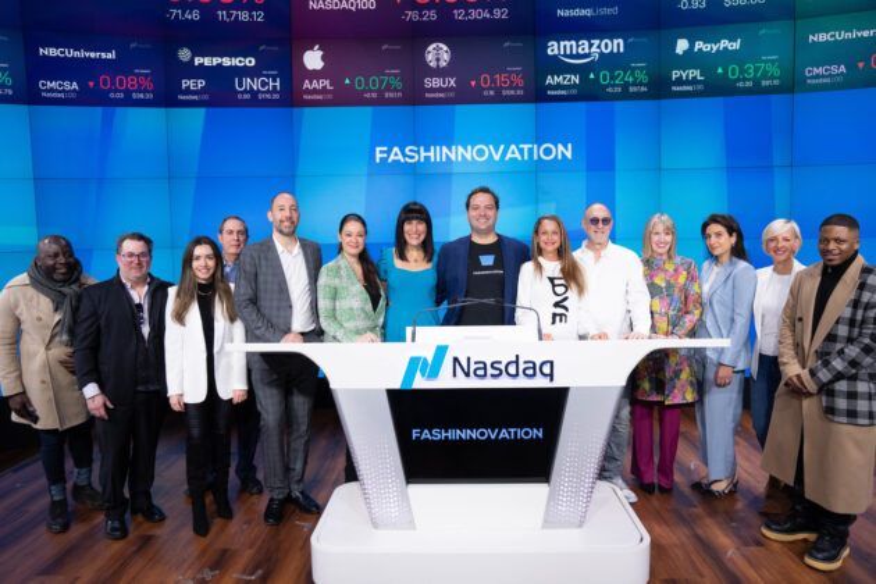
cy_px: 292
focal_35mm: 24
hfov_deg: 73.7
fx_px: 584
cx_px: 438
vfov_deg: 53.1
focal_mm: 24
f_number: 4
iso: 1250
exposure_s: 1/160
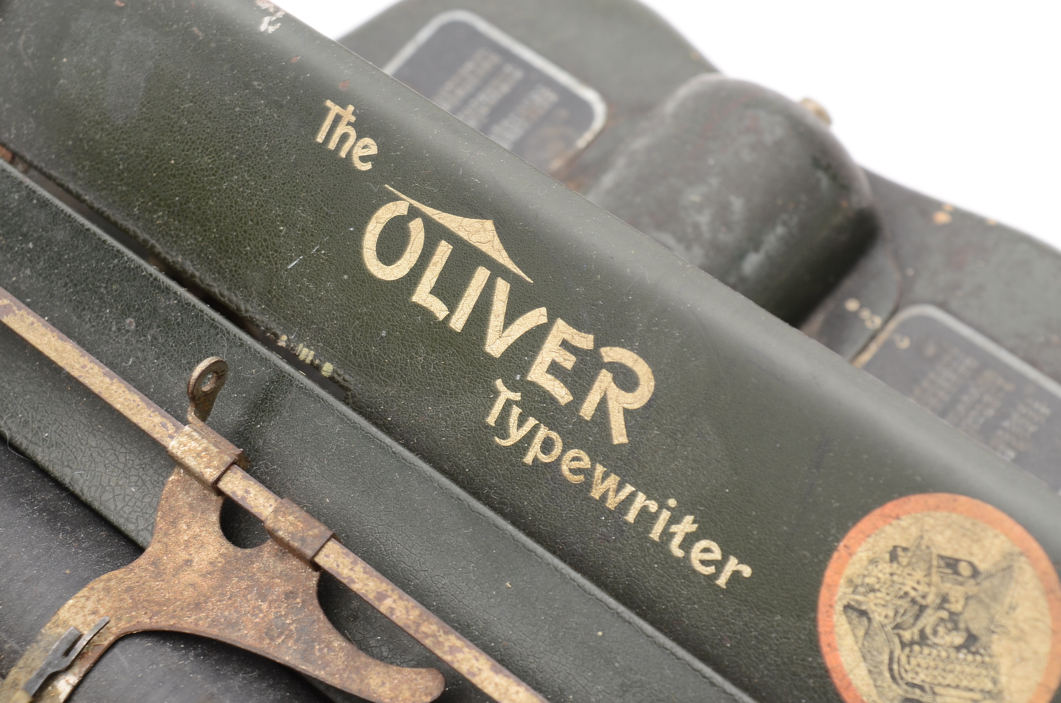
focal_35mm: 82
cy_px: 352
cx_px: 530
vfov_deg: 16.5
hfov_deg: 24.7
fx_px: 2426
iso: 320
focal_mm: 55
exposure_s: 1/60
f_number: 10
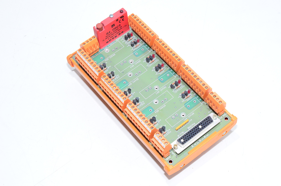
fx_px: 608
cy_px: 93
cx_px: 140
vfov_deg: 17.4
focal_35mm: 78
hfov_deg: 26.0
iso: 1600
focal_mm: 52
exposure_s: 1/50
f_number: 16
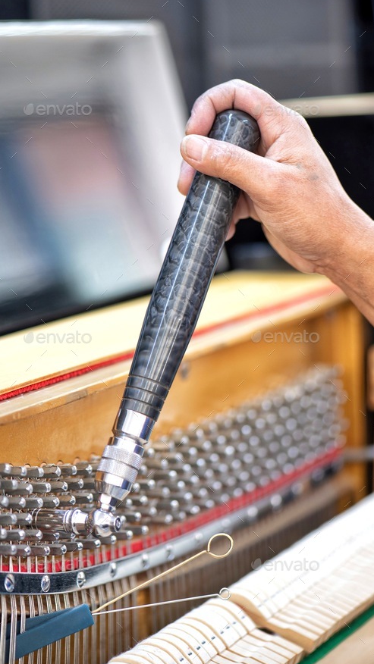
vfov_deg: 19.3
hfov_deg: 10.9
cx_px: 169
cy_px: 331
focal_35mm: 111
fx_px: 1956
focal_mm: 105
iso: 500
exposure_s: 1/60
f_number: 4
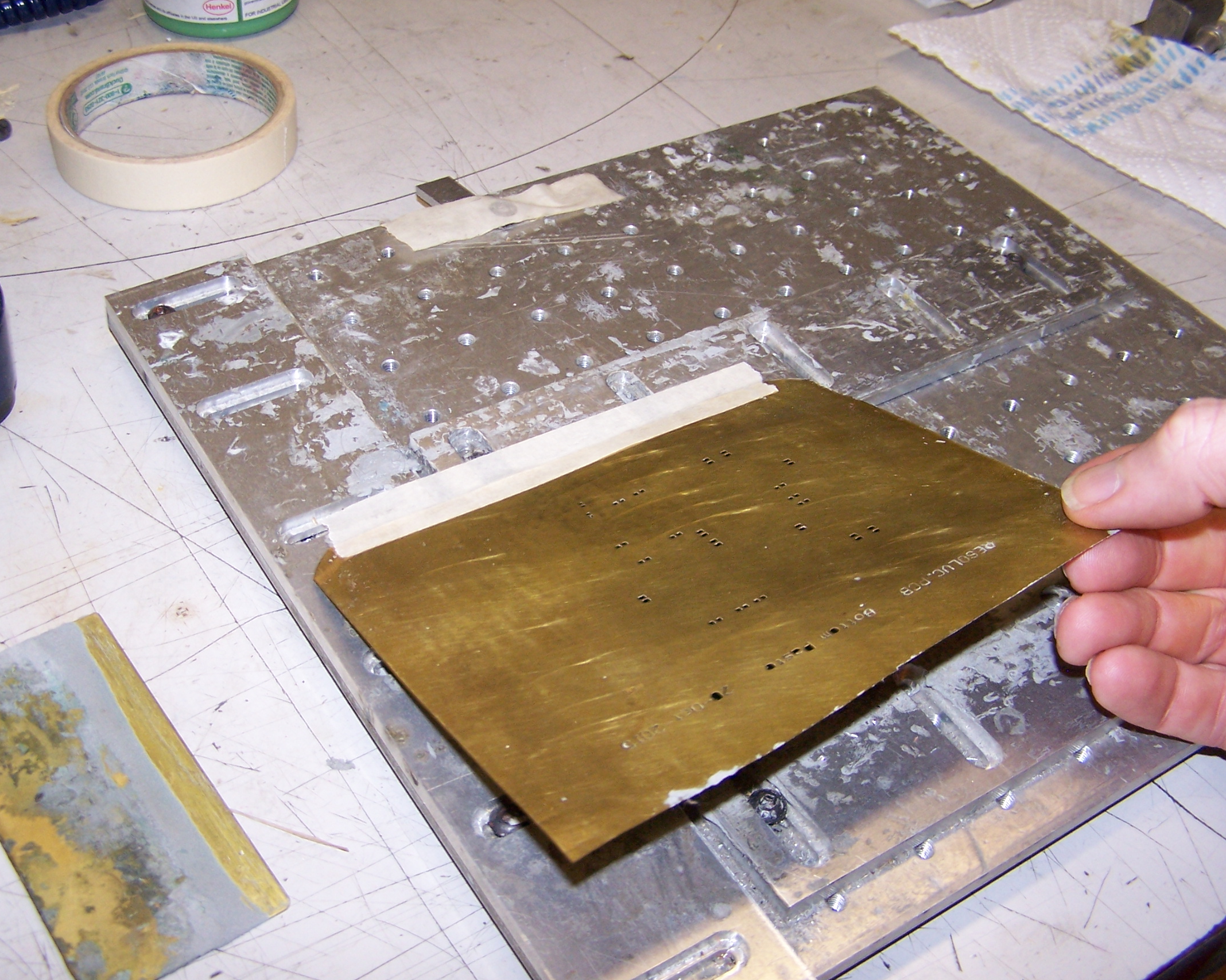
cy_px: 490
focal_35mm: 40
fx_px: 1451
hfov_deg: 45.8
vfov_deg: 37.3
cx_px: 568
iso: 140
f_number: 2.8
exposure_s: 1/60
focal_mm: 6.3
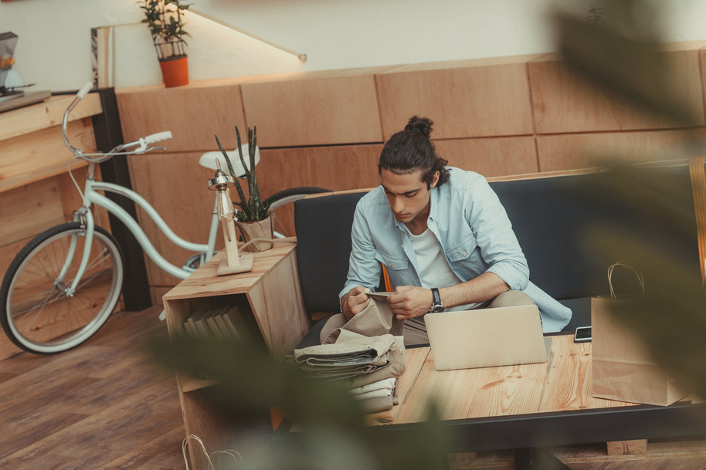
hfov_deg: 23.9
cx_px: 314
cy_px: 238
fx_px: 1667
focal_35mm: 85
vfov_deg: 16.1
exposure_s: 1/200
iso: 160
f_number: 4
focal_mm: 70
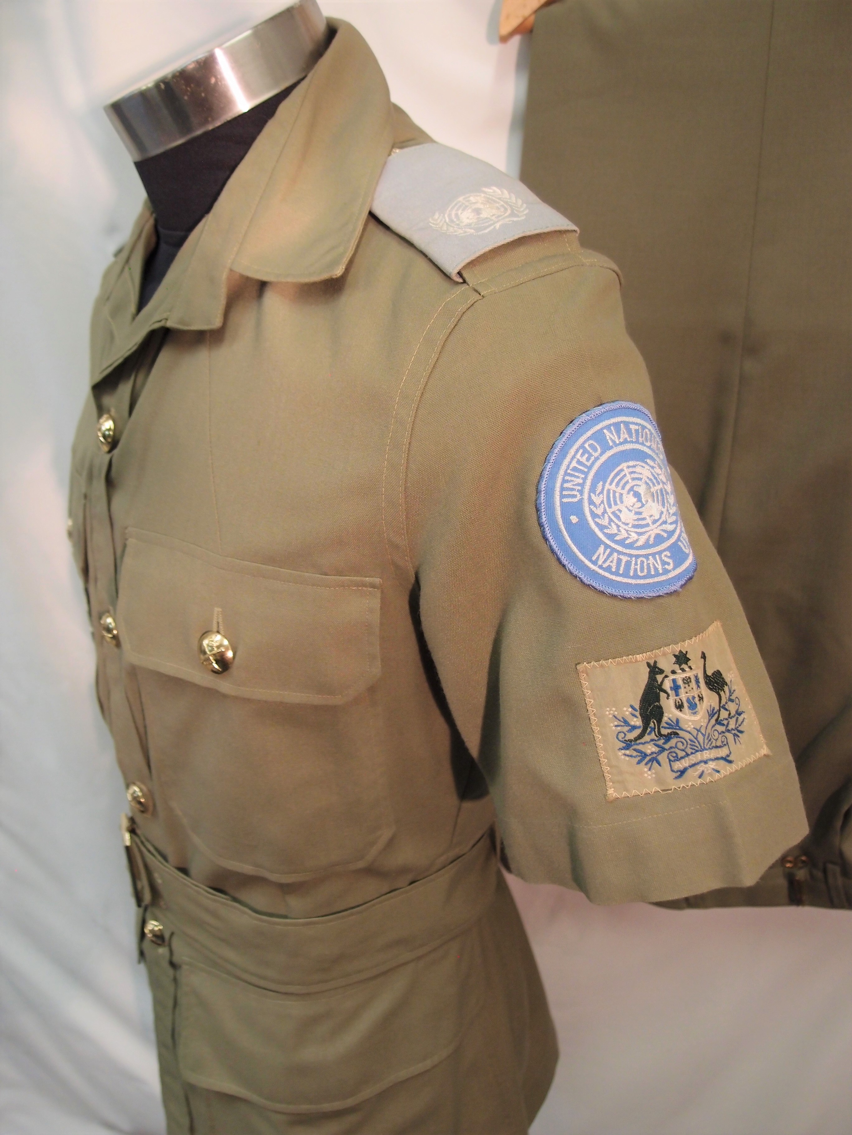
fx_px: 919
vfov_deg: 63.4
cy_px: 568
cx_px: 426
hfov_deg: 49.7
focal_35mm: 28
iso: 160
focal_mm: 6
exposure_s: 1/60
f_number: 1.8
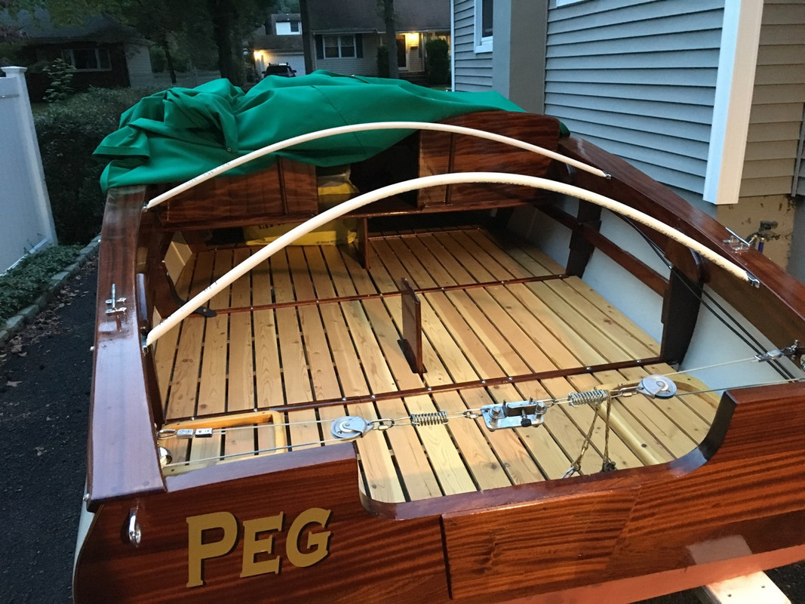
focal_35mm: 29
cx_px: 402
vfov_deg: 48.2
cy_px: 302
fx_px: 674
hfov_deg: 61.7
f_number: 2.2
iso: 320
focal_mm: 4.15
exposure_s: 1/15
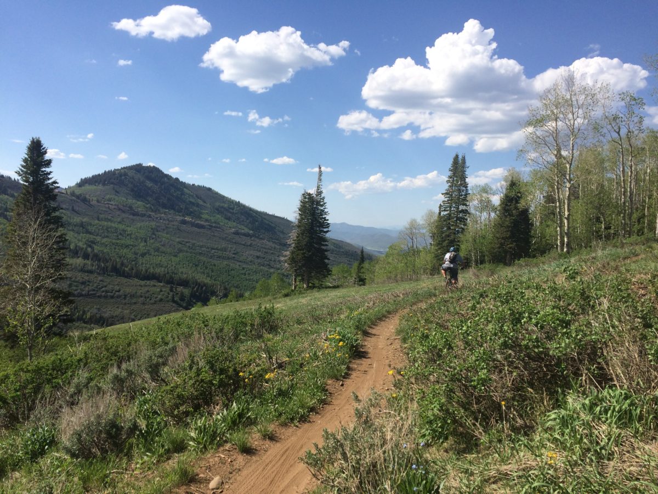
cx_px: 329
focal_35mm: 29
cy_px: 247
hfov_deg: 61.7
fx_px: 551
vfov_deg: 48.2
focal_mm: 4.15
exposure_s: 1/2415
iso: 32
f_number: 2.2
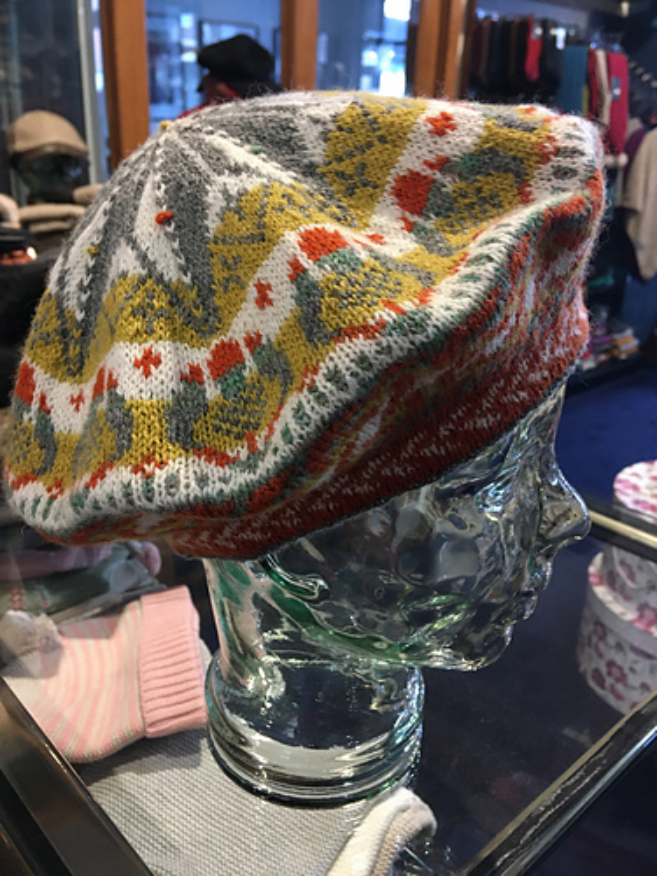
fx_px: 734
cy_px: 438
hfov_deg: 48.2
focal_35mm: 29
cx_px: 328
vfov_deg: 61.7
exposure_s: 1/33
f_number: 2.2
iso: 160
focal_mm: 4.15
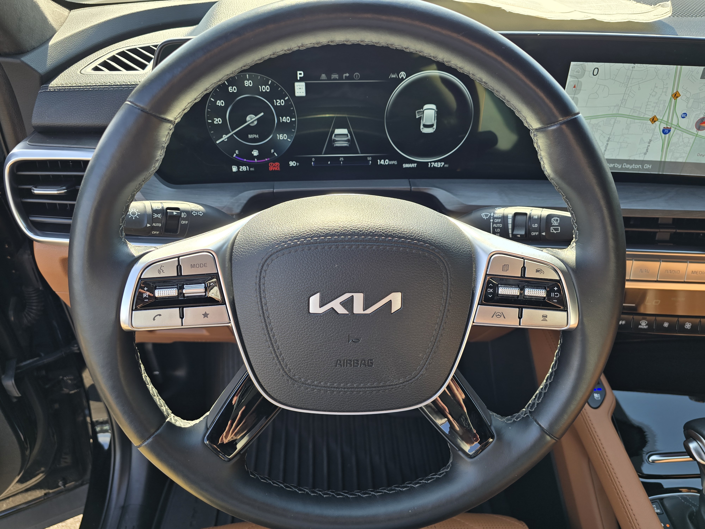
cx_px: 352
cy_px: 264
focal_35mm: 23
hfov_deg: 73.9
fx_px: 468
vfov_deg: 58.9
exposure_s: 1/180
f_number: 1.7
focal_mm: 6.3
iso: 20
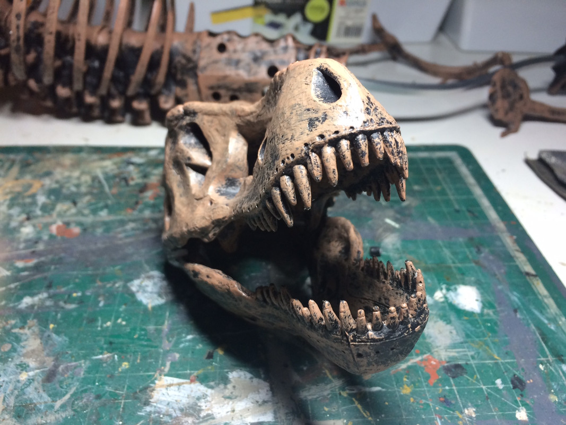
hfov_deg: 61.7
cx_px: 283
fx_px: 474
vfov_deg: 48.2
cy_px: 212
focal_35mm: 29
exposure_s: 1/33
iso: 50
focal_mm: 4.15
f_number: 2.2
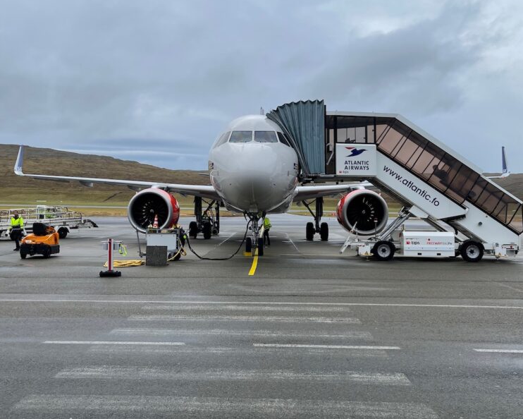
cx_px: 254
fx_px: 542
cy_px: 188
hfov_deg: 51.5
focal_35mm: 35
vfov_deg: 42.2
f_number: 1.6
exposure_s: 1/1403
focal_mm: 5.1
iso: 32
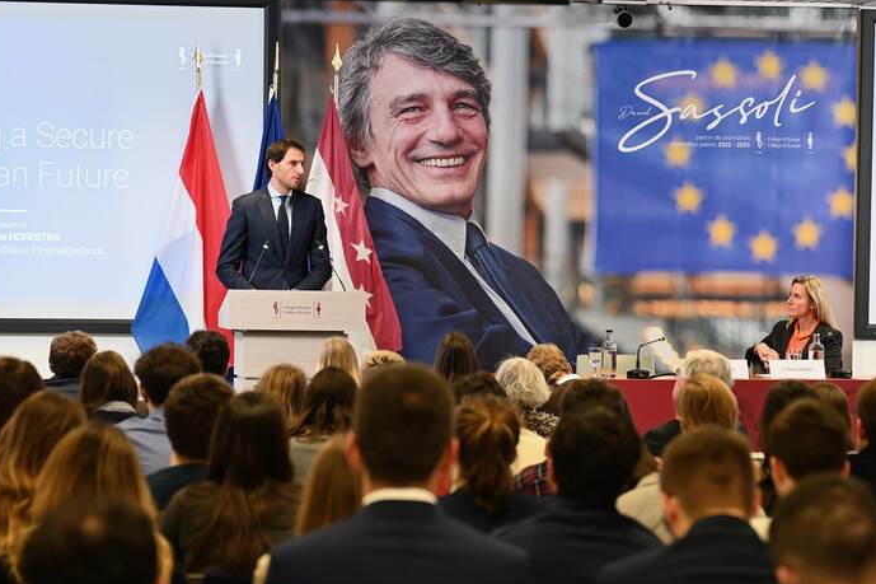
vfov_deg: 10.8
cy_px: 394
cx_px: 516
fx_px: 3089
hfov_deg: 16.1
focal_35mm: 127
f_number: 2.8
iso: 720
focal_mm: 70
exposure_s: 1/125
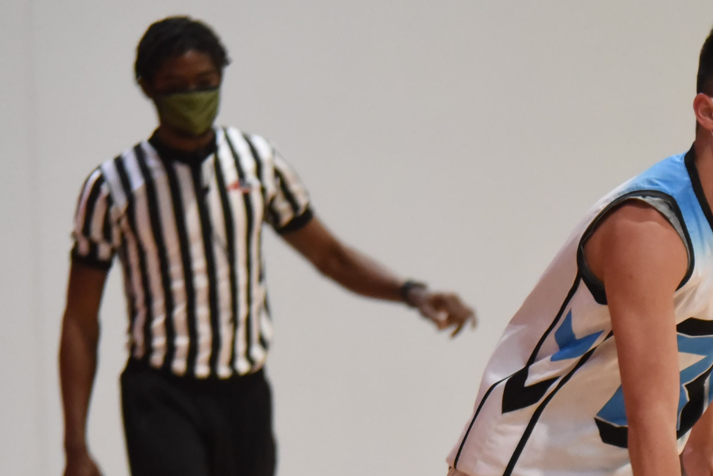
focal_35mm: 417
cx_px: 694
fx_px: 8261
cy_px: 393
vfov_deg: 3.3
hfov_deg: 4.9
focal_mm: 140
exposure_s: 1/800
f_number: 2.8
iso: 6400
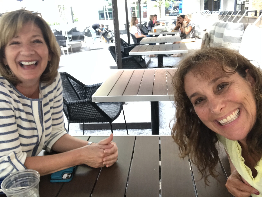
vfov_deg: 44.2
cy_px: 98
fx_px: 242
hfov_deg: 56.8
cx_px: 131
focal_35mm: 32
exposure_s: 1/30
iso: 100
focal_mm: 2.87
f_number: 2.2
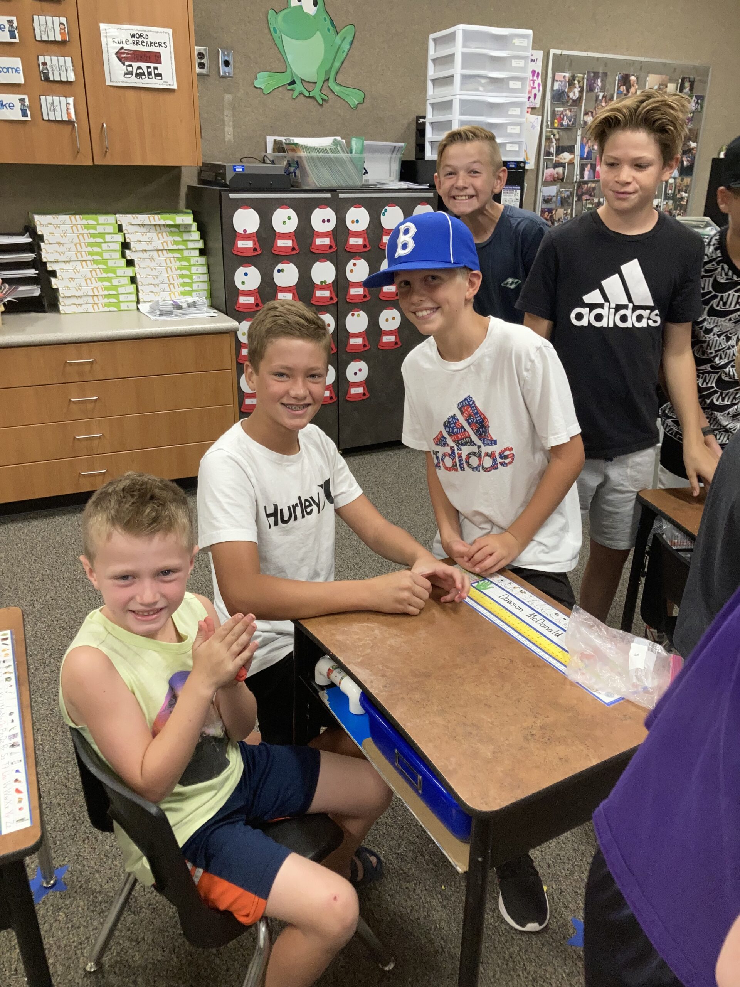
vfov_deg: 63.4
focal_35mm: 28
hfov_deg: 49.7
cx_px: 370
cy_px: 494
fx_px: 798
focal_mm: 3.99
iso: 125
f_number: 1.8
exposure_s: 1/60
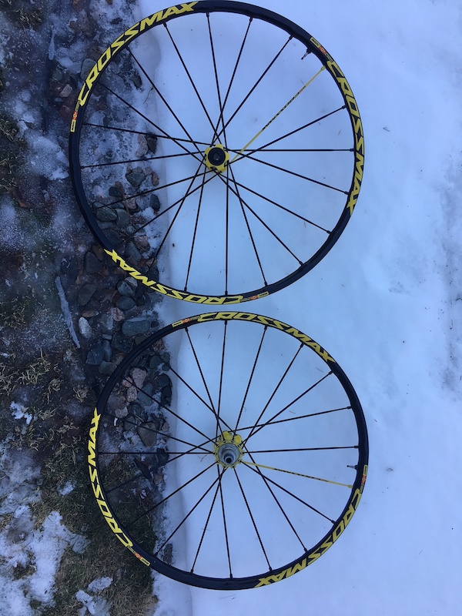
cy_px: 308
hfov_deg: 48.2
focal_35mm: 29
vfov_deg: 61.7
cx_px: 231
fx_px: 516
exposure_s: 1/128
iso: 25
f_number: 2.2
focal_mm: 4.15
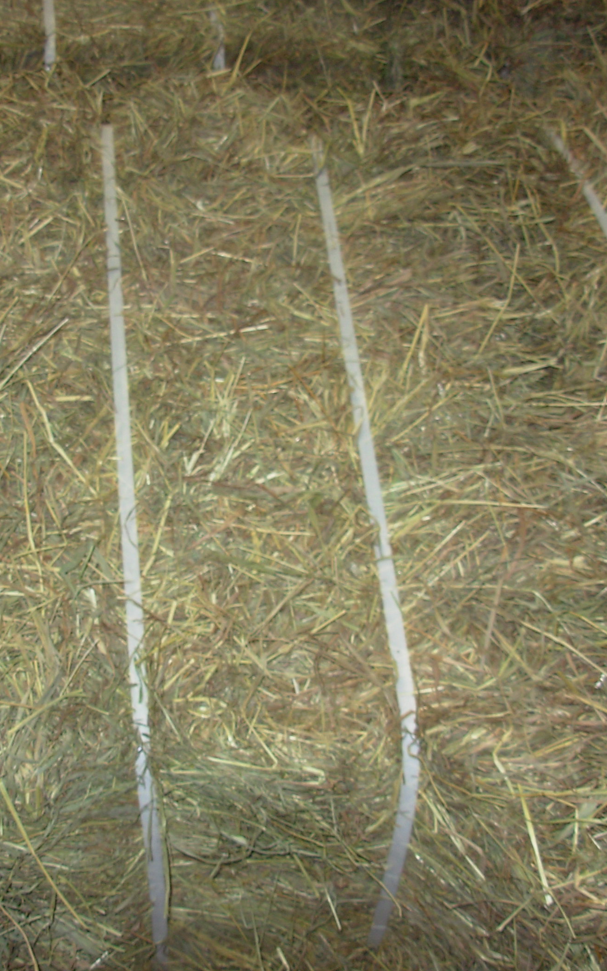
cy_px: 484
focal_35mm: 54
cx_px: 212
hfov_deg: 23.9
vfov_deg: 37.5
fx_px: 1429
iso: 50
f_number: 2.9
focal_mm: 6.3
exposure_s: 1/32
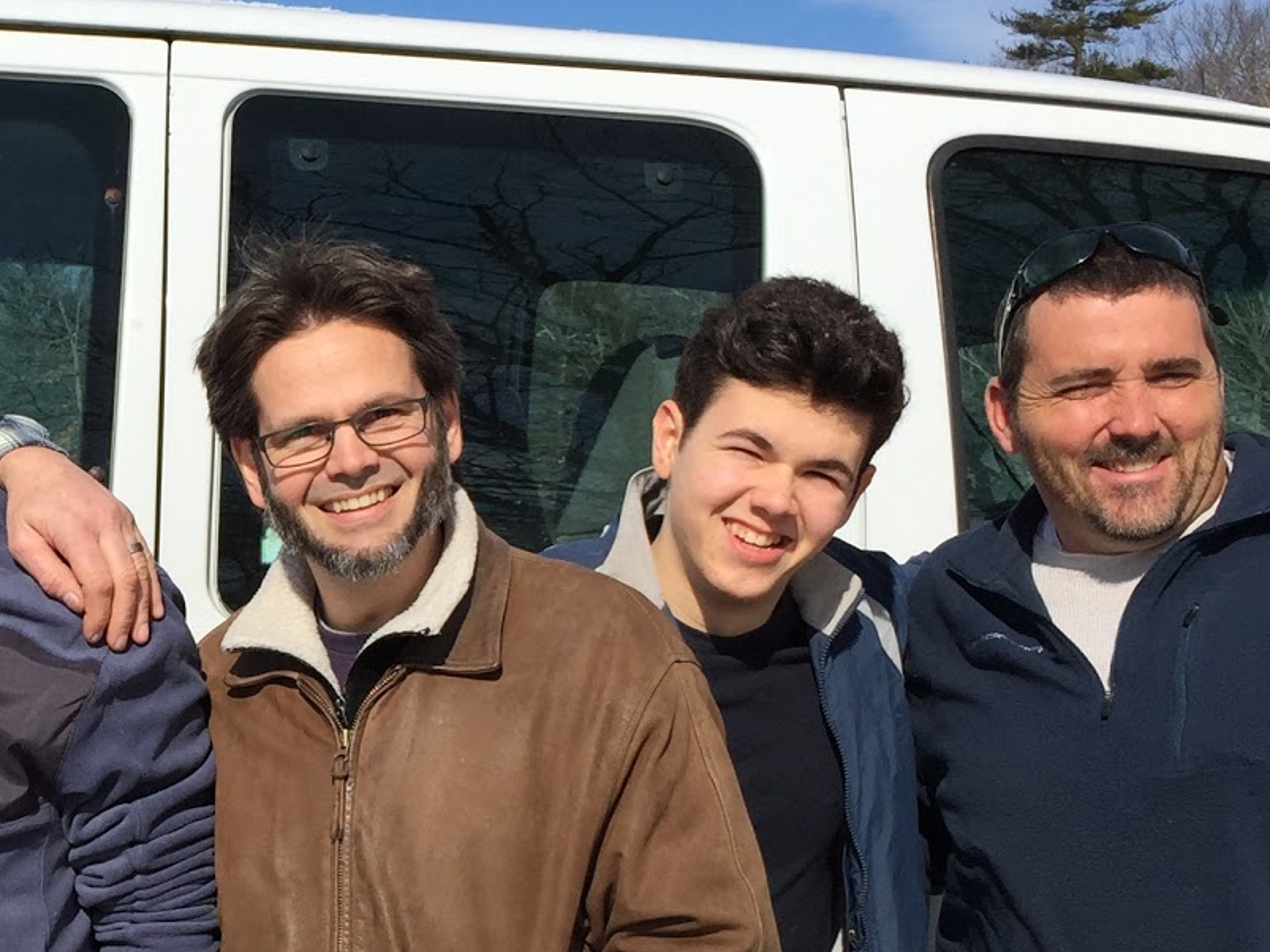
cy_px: 770
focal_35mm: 74
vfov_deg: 19.7
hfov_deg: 25.3
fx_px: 2715
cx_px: 63
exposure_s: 1/2825
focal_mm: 4.15
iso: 32
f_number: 2.2
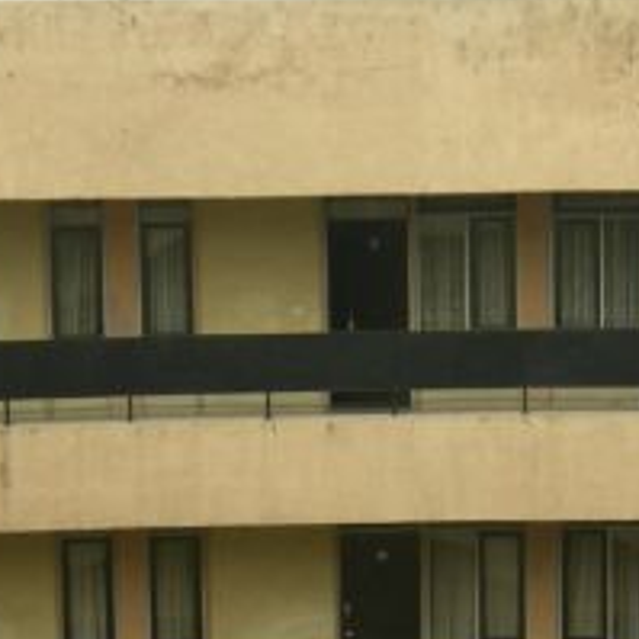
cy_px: 655
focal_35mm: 128
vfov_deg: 13.4
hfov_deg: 13.6
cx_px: 363
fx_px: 2673
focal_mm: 7.5
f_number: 2.7
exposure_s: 1/562
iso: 64
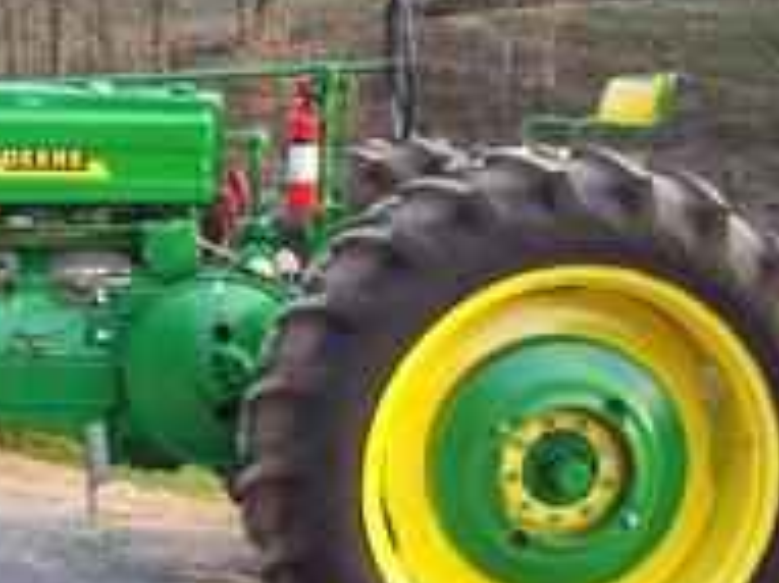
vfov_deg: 17.7
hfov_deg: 23.3
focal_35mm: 83
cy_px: 338
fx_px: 1867
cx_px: 179
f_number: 3.1
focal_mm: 7.6
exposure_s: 1/166
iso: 160
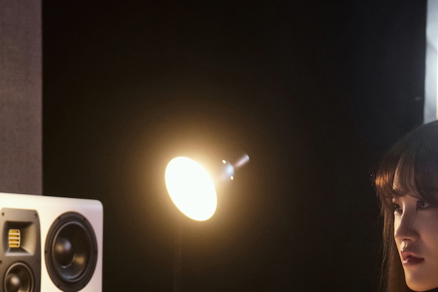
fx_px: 900
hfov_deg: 27.3
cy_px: 347
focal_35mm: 74
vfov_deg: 17.6
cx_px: 194
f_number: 2.8
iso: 2000
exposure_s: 1/200
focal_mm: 27
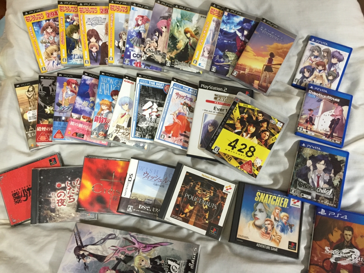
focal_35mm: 29
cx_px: 182
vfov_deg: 48.2
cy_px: 136
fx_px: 305
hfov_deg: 61.7
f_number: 2.2
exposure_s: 1/30
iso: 125
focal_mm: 4.15
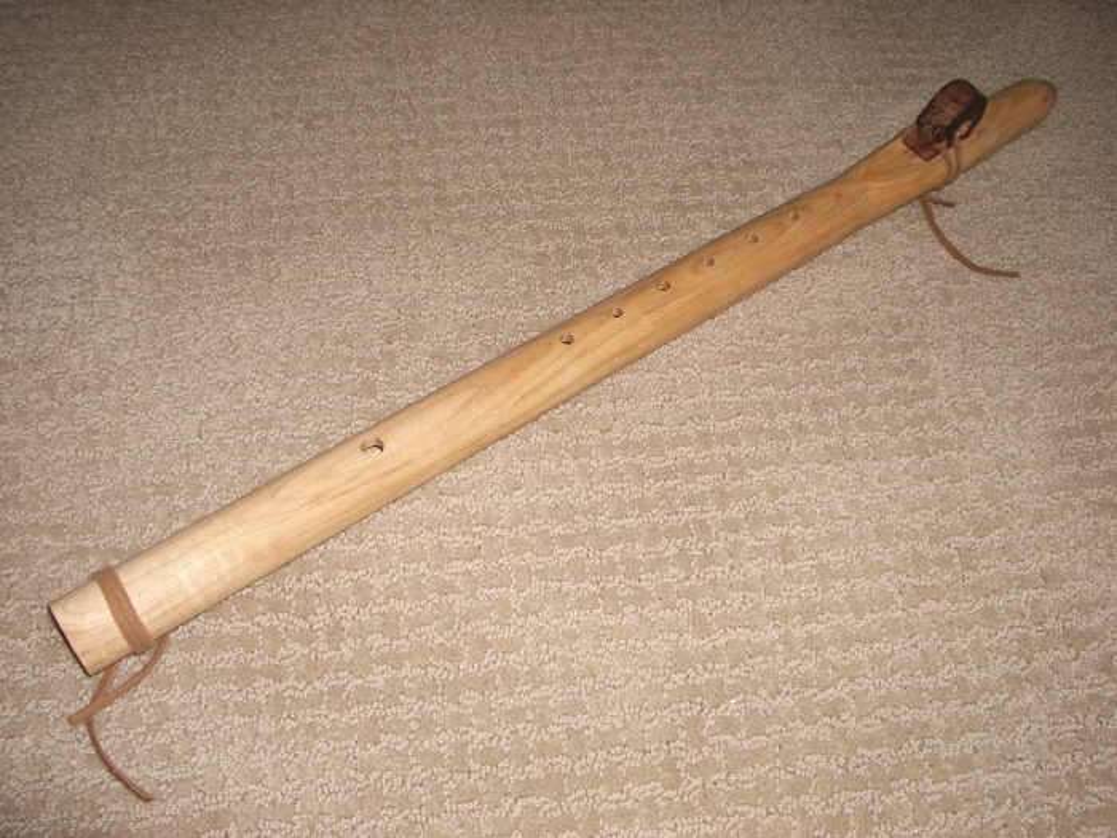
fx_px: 1129
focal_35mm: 35
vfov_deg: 40.7
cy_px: 419
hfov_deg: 52.6
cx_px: 558
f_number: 4.3
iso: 80
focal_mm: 5.8
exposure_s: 1/60
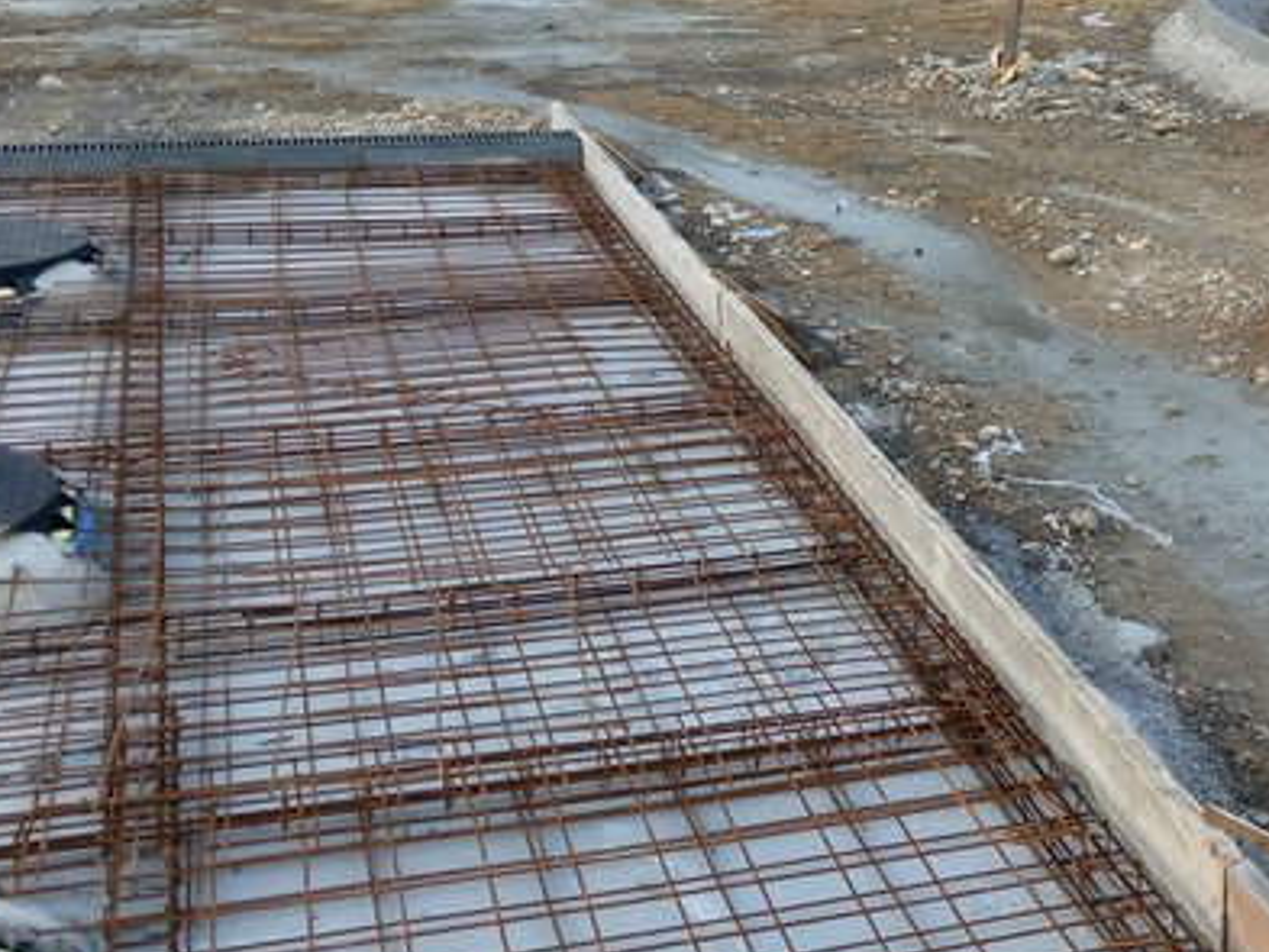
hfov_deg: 34.0
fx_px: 2017
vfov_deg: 26.1
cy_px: 184
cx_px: 991
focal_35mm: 55
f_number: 1.8
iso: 32
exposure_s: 1/100
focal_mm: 4
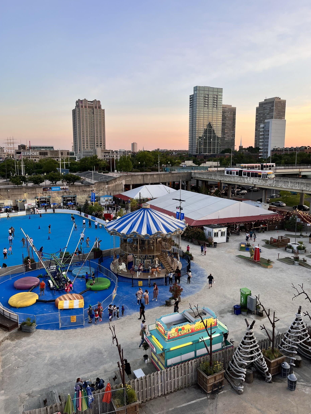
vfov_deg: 65.3
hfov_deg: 51.3
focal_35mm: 27
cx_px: 160
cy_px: 203
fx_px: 323
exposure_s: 1/185
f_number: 1.6
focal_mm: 5.1
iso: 40
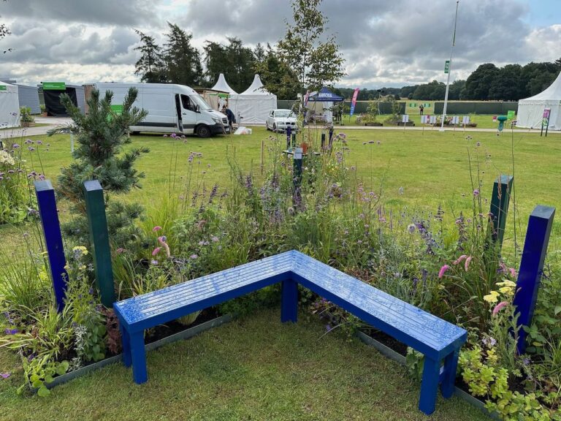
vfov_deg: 56.8
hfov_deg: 71.6
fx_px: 389
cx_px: 280
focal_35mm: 24
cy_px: 210
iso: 80
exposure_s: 1/1639
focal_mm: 6.86
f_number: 1.78
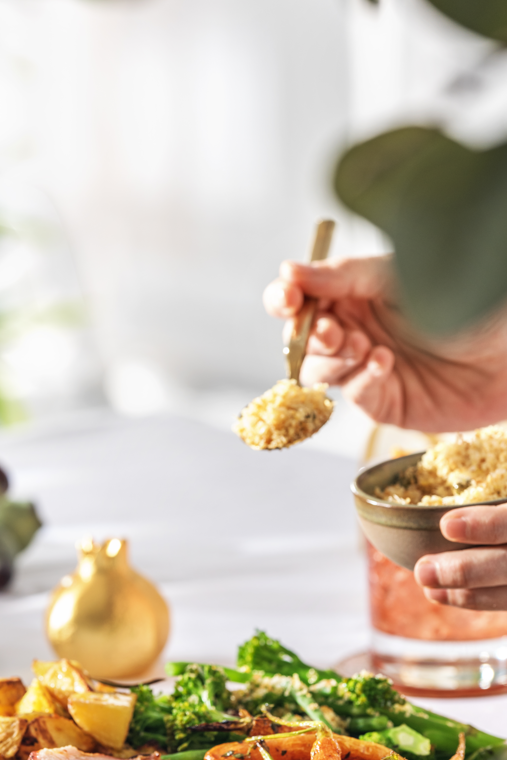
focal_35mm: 204
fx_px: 4309
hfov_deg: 6.7
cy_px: 499
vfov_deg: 10.1
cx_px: 186
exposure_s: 1/250
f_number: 5.6
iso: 250
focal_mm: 135
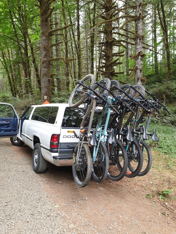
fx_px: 176
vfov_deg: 67.3
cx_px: 88
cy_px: 117
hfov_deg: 53.1
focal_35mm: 26
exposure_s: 1/50
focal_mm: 4.3
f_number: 2.4
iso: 100
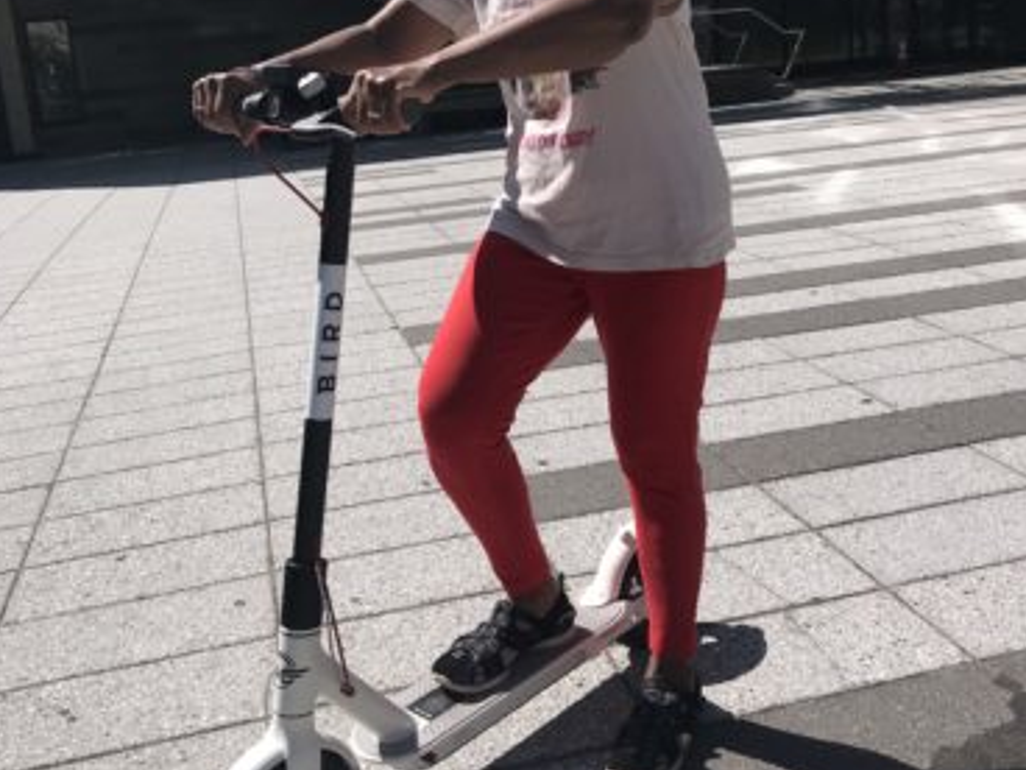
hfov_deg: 49.0
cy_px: 296
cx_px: 506
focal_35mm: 38
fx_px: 1126
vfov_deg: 37.5
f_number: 1.8
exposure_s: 1/4000
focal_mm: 3.99
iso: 20
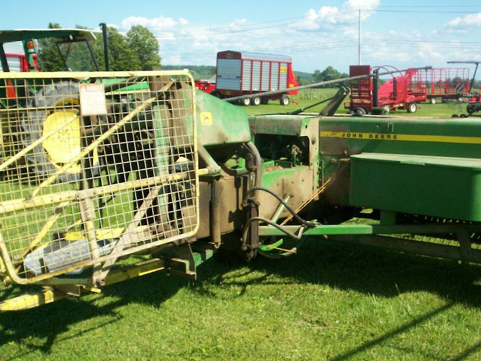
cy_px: 202
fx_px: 681
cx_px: 293
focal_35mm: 49
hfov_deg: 38.7
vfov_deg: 29.7
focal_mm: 5.9
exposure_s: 1/503
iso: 100
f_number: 4.5
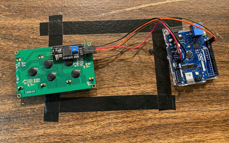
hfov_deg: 64.6
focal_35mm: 29
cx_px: 114
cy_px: 63
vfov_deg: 43.1
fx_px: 181
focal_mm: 4.25
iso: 400
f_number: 1.8
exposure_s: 1/60
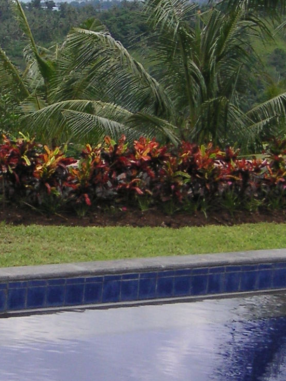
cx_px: 28
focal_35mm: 129
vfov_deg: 15.3
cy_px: 163
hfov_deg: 11.4
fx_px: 1420
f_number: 6.7
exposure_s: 1/180
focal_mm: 6.1
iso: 50
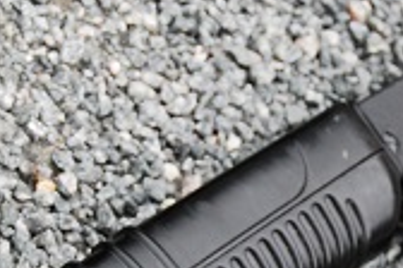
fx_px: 1621
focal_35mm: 145
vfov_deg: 9.3
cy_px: 365
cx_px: 178
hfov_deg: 14.2
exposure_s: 1/100
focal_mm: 27
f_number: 5
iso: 200
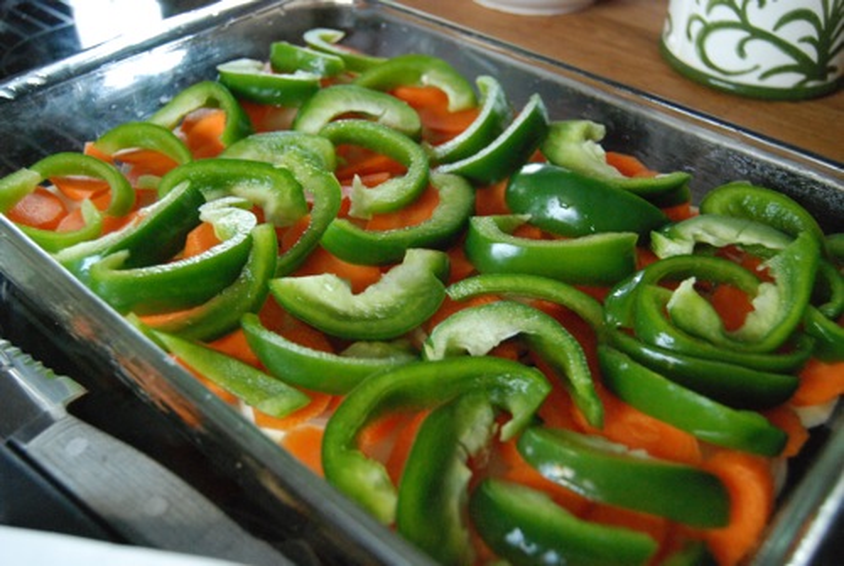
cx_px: 422
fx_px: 845
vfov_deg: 37.0
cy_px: 283
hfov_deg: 53.1
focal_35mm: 36
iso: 2000
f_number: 4
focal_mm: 24
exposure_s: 1/13
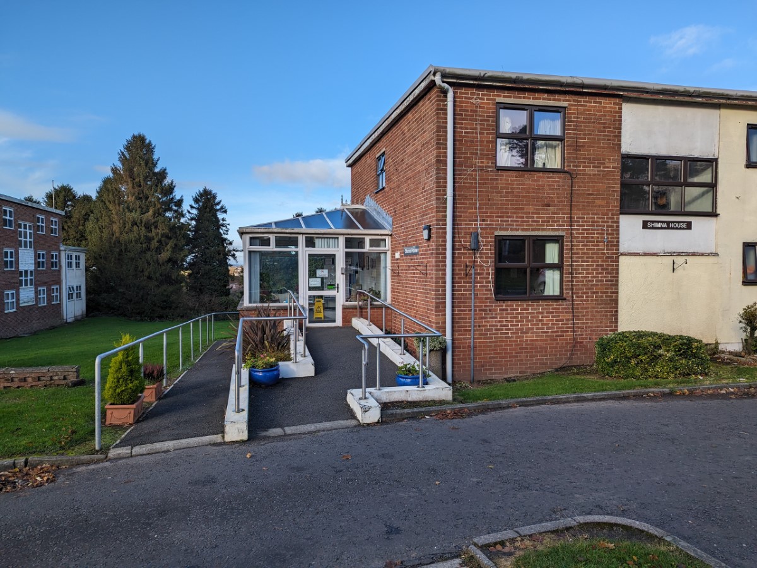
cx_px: 378
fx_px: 525
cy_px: 284
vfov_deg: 56.8
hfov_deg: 71.6
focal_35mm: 24
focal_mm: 6.81
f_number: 1.85
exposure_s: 1/1451
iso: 44
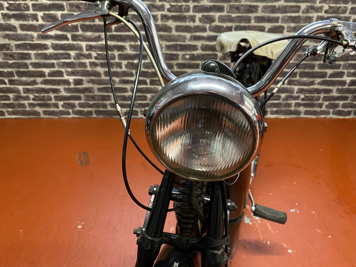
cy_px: 134
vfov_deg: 53.1
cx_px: 178
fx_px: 267
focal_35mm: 26
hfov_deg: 67.3
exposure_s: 1/33
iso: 400
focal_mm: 4.25
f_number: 1.8
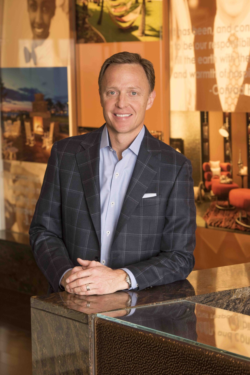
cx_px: 125
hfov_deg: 12.2
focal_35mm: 112
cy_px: 188
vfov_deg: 18.3
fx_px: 1166
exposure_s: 1/100
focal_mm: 112
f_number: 9
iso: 800
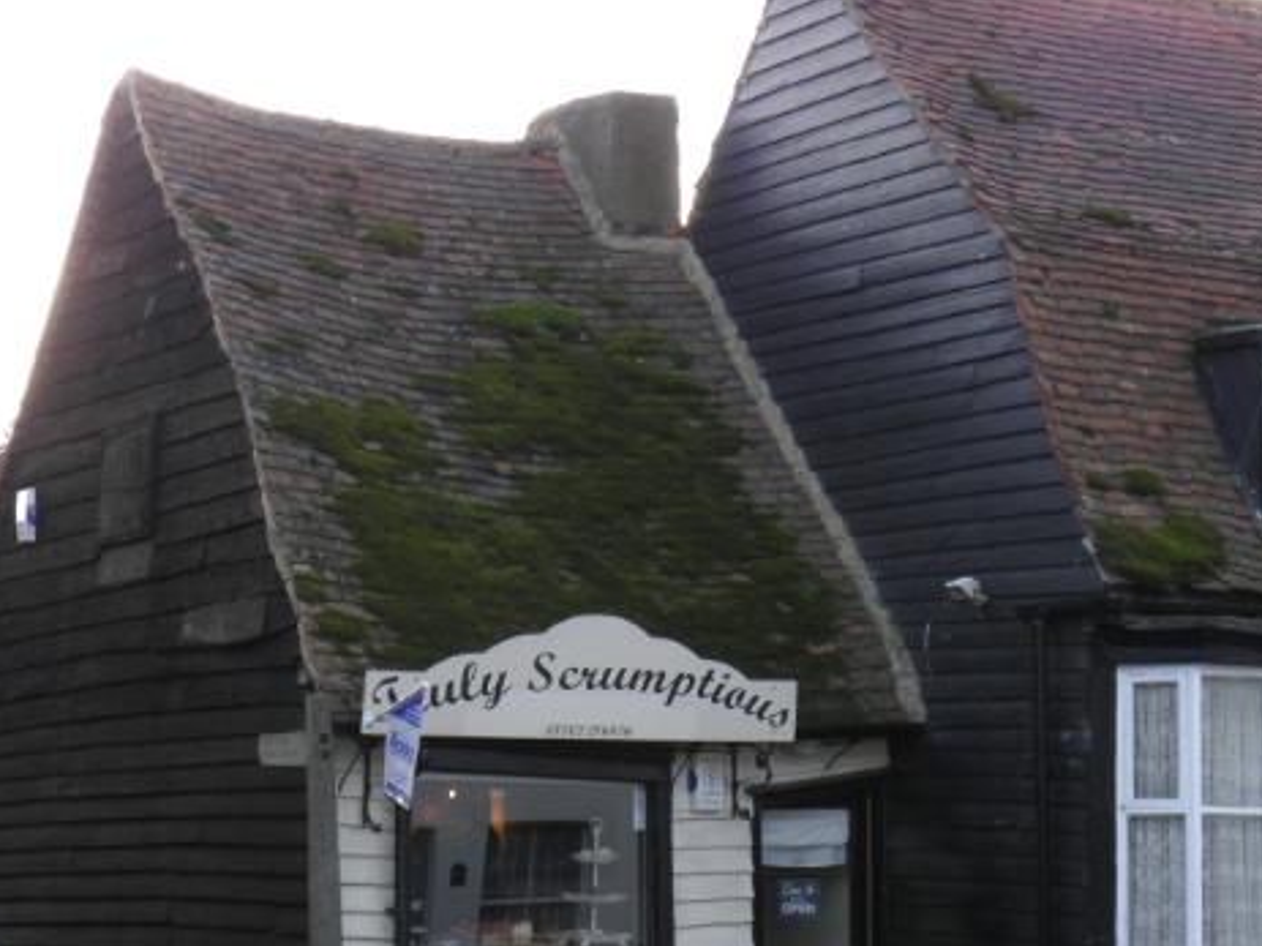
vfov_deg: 15.5
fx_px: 3463
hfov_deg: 20.6
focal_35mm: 95
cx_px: 537
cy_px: 635
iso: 50
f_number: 5.2
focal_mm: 10
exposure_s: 1/60
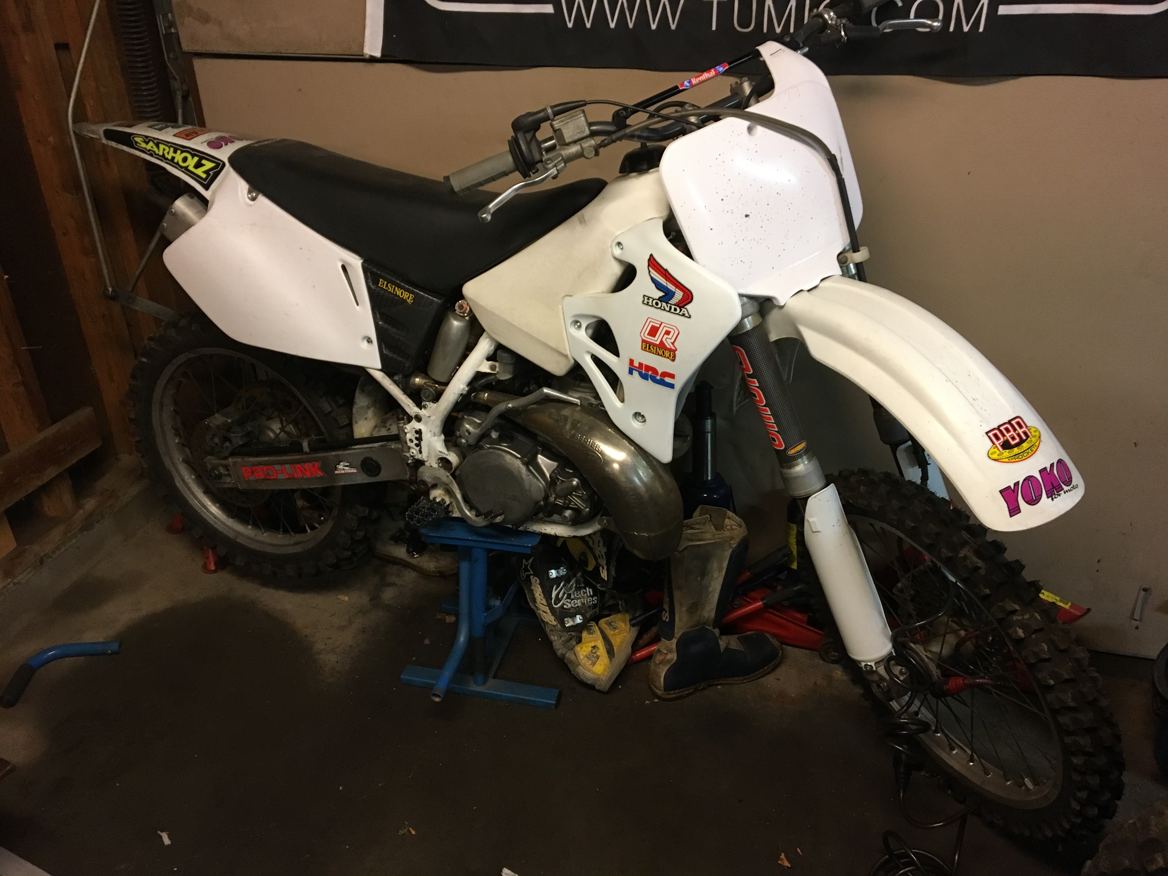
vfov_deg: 48.2
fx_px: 979
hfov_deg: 61.7
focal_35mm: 29
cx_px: 584
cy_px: 438
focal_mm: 4.15
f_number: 2.2
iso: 200
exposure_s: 1/33
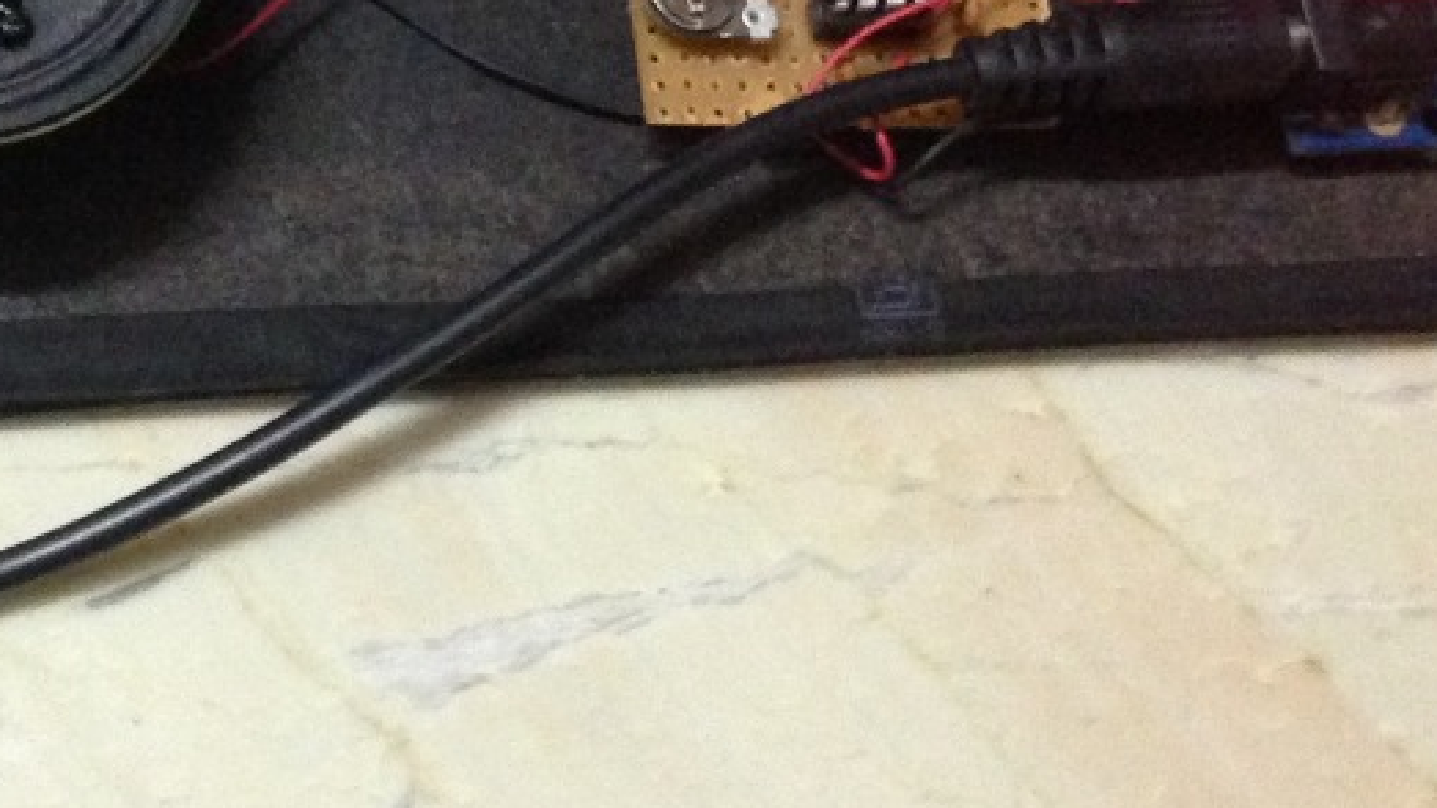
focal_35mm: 99
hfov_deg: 21.1
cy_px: 27
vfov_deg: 12.1
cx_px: 113
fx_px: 3772
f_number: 2.4
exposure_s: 1/15
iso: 500
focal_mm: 4.12
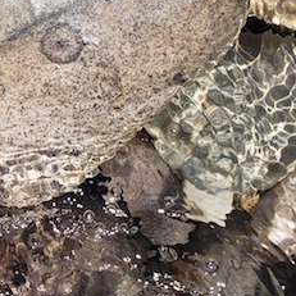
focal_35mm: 62
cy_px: 37
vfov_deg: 26.9
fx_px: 600
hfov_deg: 26.6
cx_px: 21
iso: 50
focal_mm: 4.3
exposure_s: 1/1182
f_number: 2.4
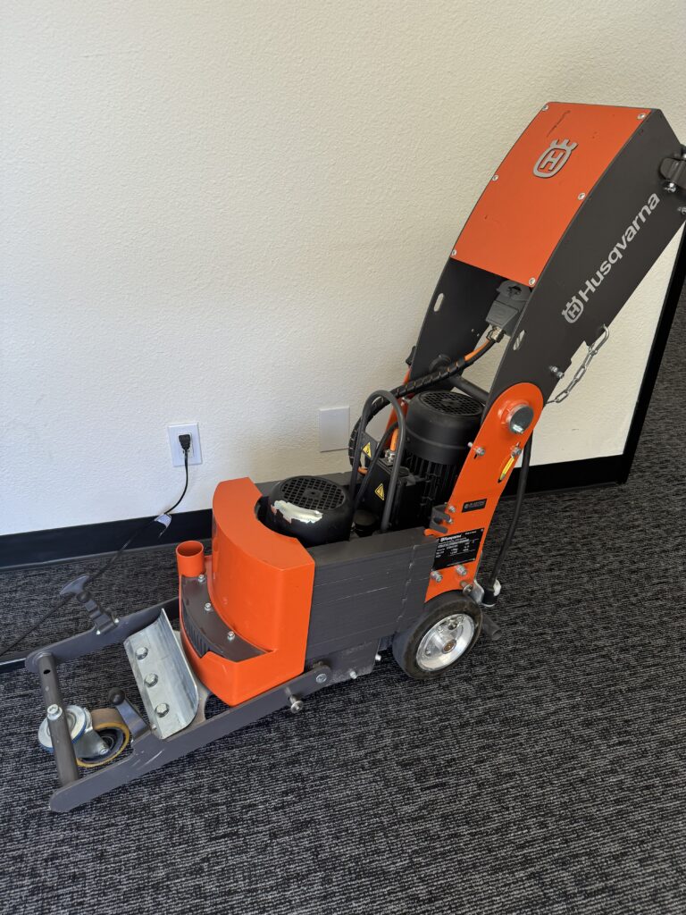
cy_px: 458
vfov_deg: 71.6
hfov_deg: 56.8
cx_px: 343
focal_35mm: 24
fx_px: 634
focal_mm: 6.76
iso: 100
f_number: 1.78
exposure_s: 1/120
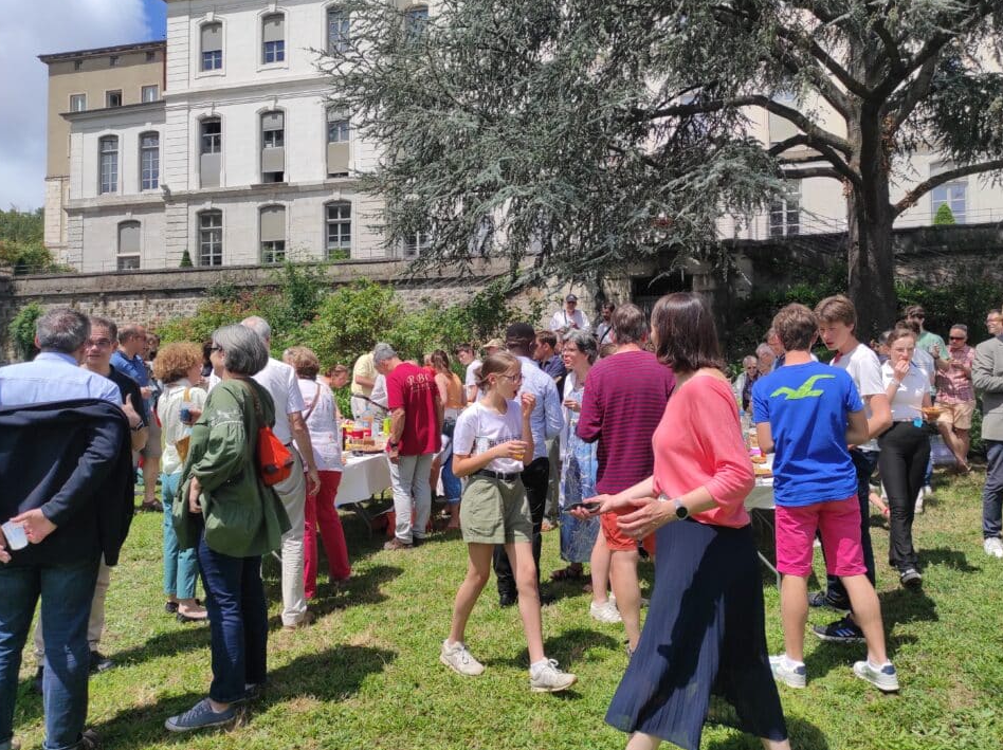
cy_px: 376
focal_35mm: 27
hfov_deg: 65.3
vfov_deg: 51.3
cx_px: 532
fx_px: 782
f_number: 1.89
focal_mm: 5.43
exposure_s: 1/2696
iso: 100
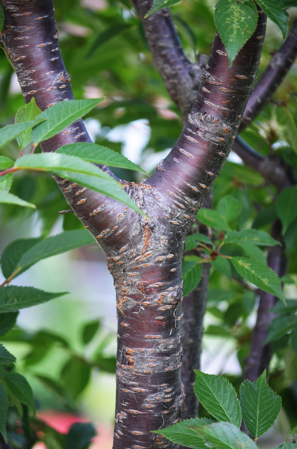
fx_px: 2704
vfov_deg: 9.5
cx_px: 148
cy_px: 224
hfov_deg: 6.3
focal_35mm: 218
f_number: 5
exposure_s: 1/320
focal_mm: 145
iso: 400
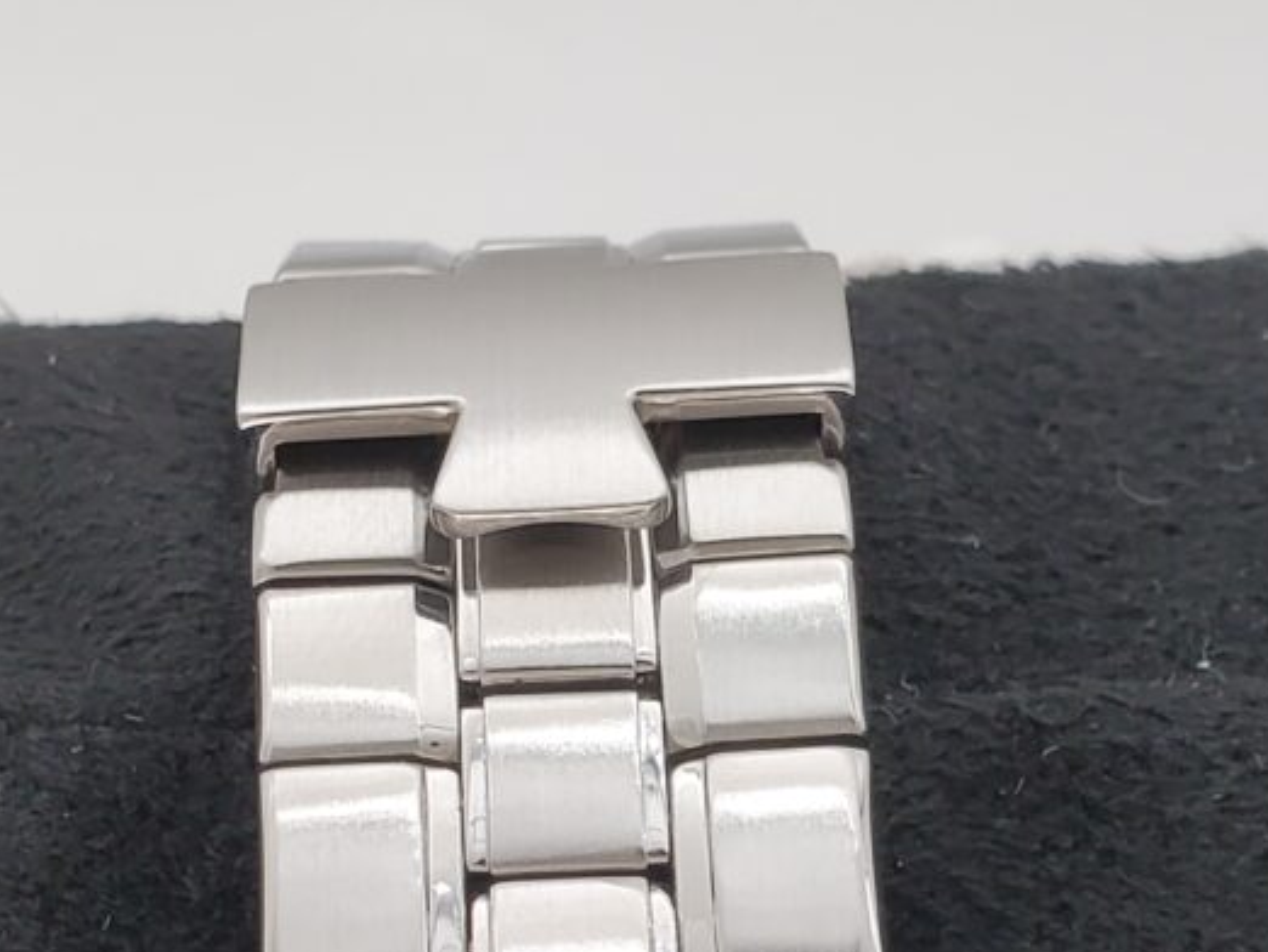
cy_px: 930
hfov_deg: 37.4
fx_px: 1869
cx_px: 525
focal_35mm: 51
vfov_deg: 27.1
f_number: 2.4
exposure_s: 1/100
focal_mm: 4.3
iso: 100
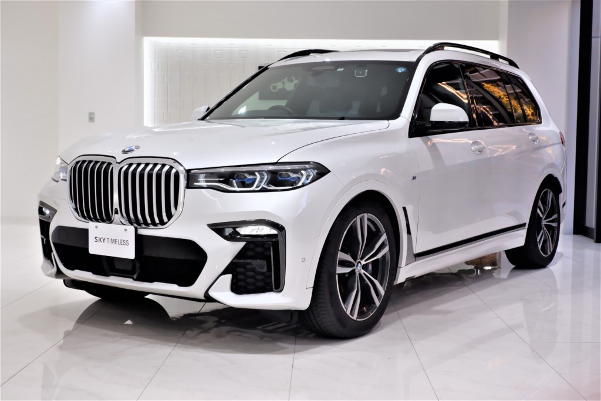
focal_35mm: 48
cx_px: 300
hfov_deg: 41.1
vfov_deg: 28.1
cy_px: 200
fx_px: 801
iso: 400
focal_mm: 32.3
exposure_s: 1/320
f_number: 4.9
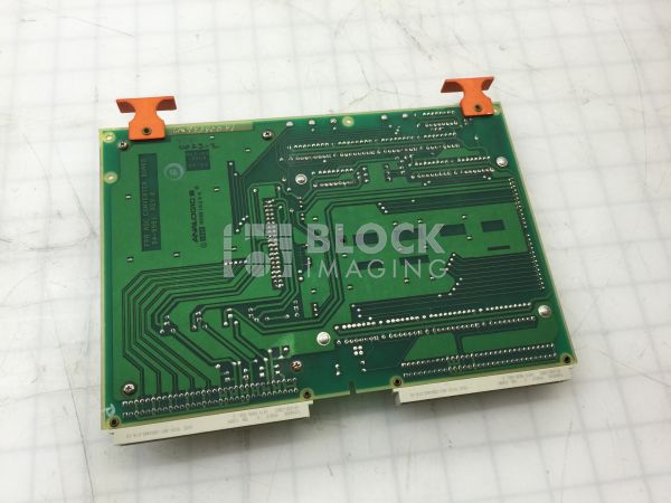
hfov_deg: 61.7
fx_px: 562
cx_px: 336
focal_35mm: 29
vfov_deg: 48.2
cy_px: 252
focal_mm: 4.15
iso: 50
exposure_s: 1/30
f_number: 2.2
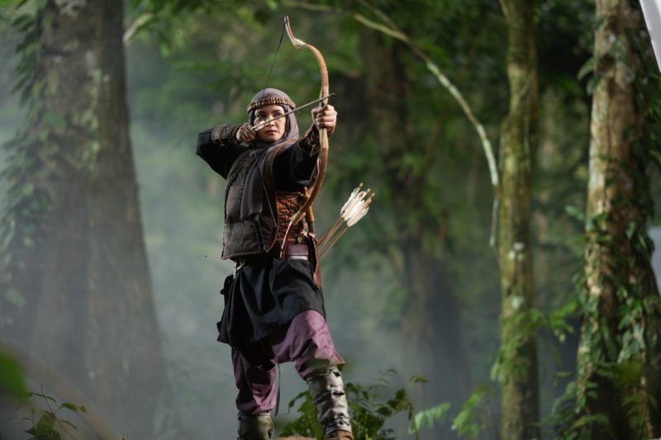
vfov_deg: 16.1
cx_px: 330
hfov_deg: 23.9
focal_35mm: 85
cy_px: 220
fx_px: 1560
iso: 400
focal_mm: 85
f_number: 1.4
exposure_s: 1/833
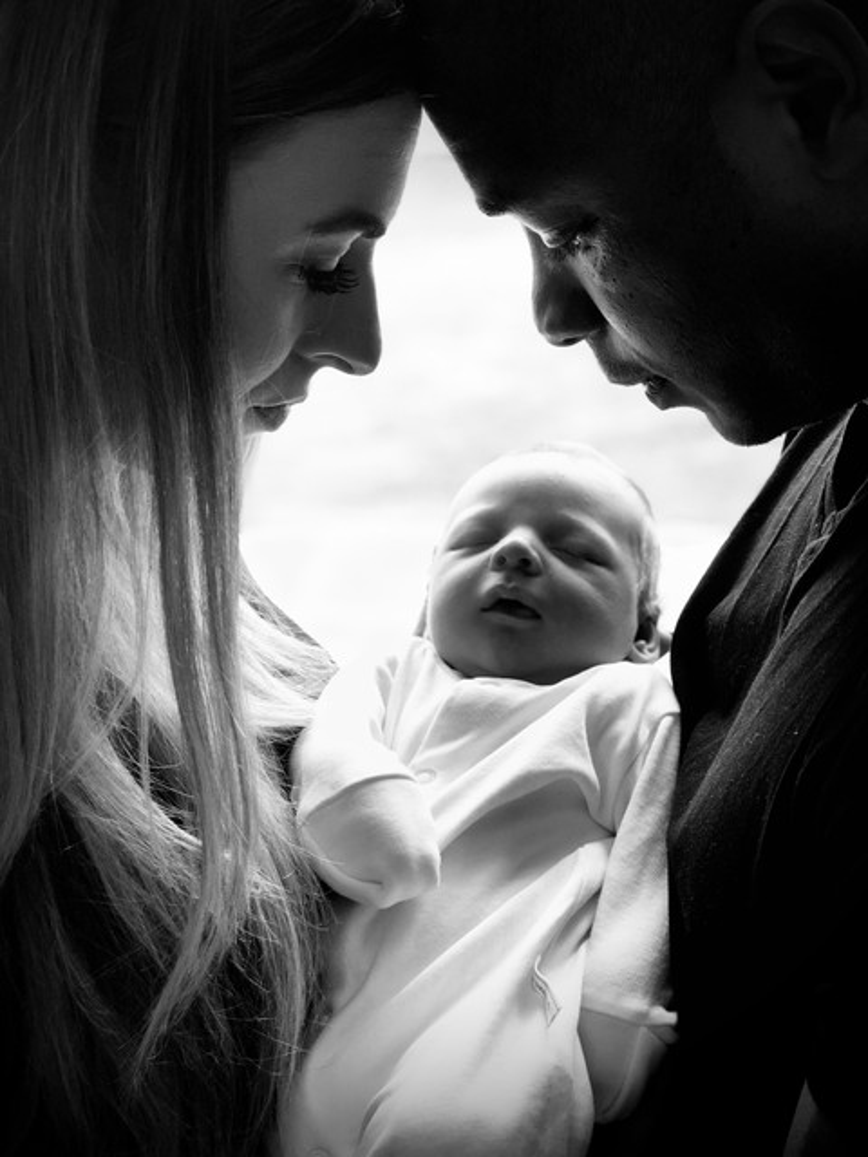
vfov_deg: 36.8
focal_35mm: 52
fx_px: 1739
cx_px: 434
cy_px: 578
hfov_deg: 28.0
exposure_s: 1/120
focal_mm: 6
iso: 25
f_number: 2.4
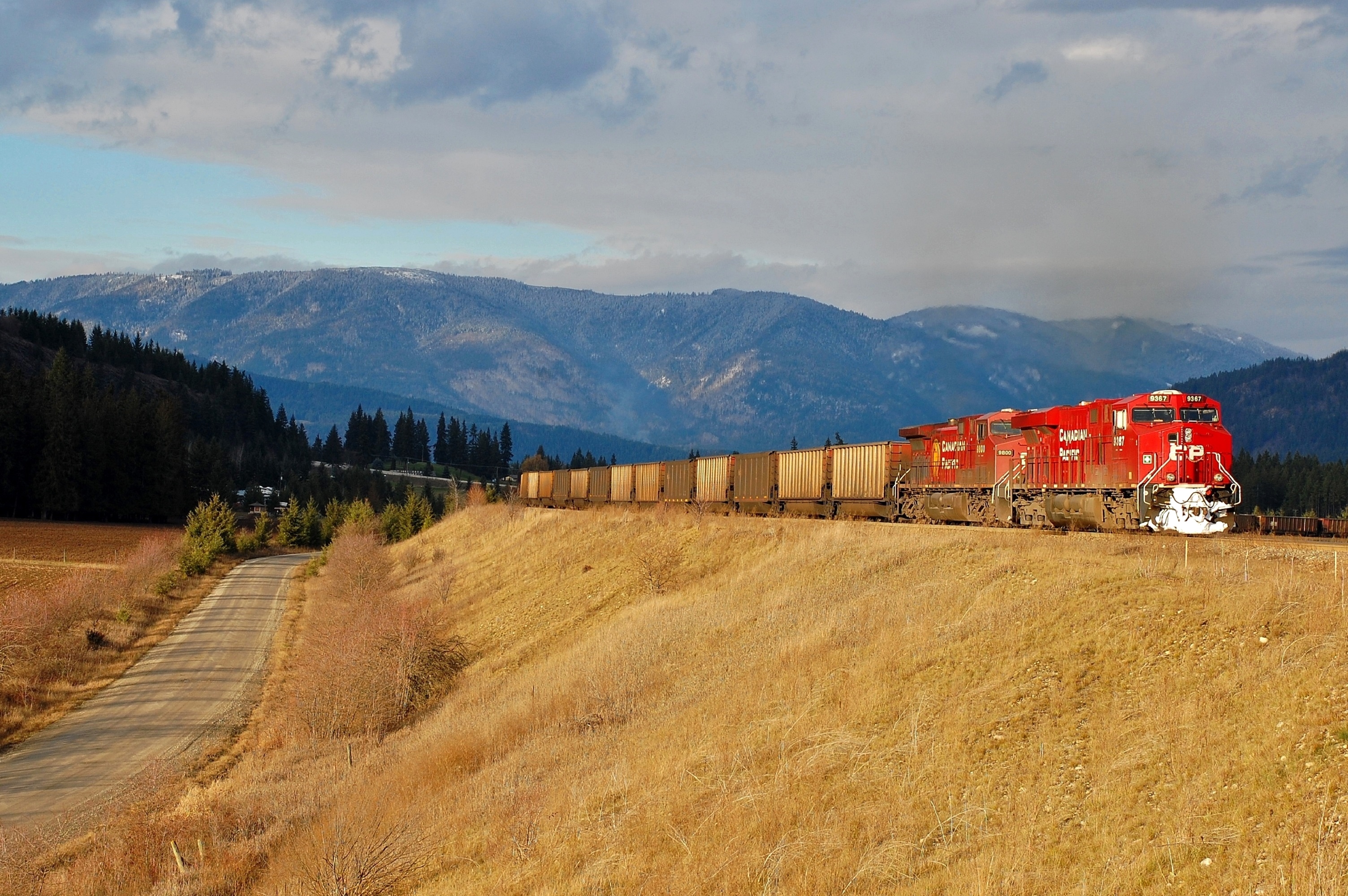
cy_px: 448
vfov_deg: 18.1
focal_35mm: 75
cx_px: 674
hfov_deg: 27.0
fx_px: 2806
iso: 200
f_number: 10
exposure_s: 1/200
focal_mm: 50
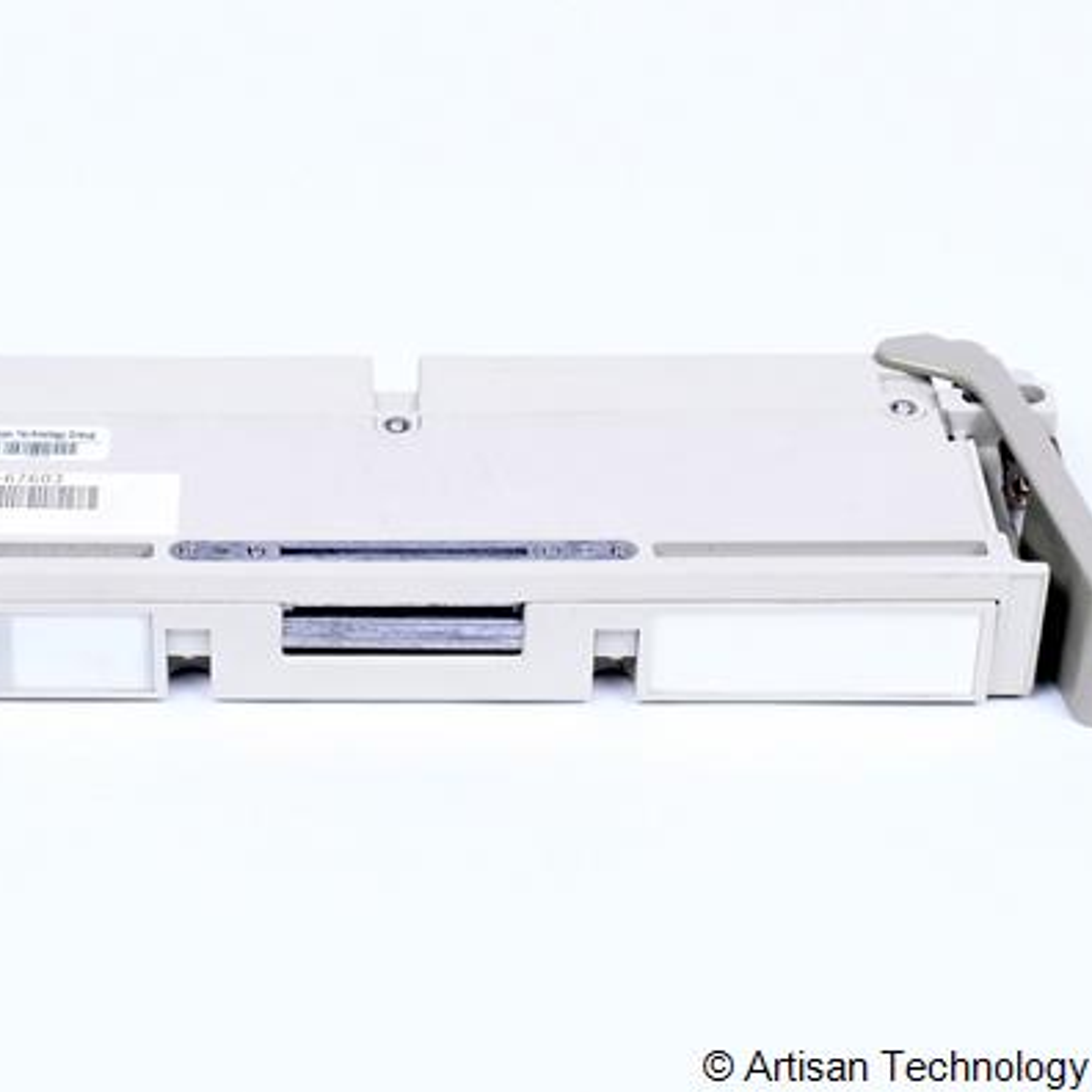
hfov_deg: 29.4
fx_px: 2070
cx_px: 411
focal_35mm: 58
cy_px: 542
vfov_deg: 29.6
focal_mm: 30
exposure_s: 1/200
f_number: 13
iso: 200
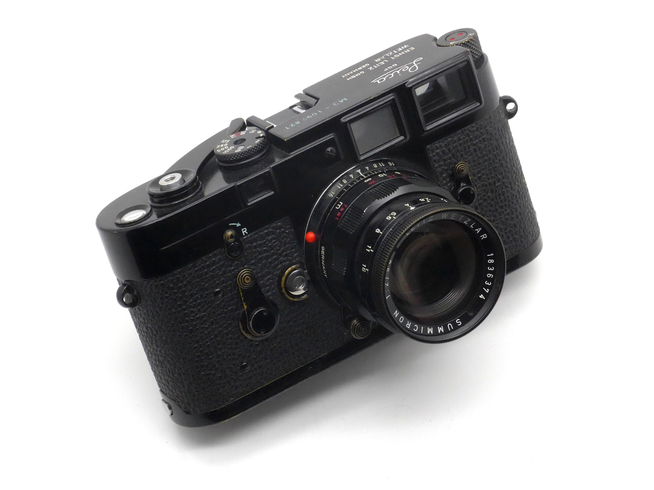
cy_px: 245
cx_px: 327
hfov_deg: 16.4
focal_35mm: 120
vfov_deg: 12.3
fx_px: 2267
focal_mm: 25.7
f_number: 8
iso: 800
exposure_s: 1/200
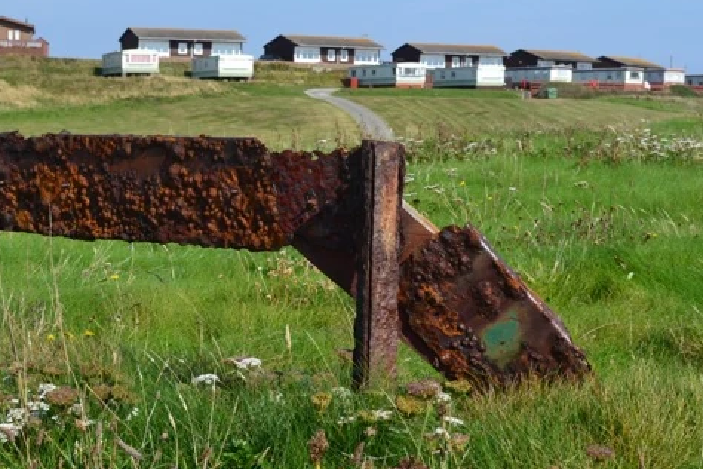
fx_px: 1582
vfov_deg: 16.8
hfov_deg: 25.0
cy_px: 201
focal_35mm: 81
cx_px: 255
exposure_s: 1/400
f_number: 11
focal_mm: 40
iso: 400
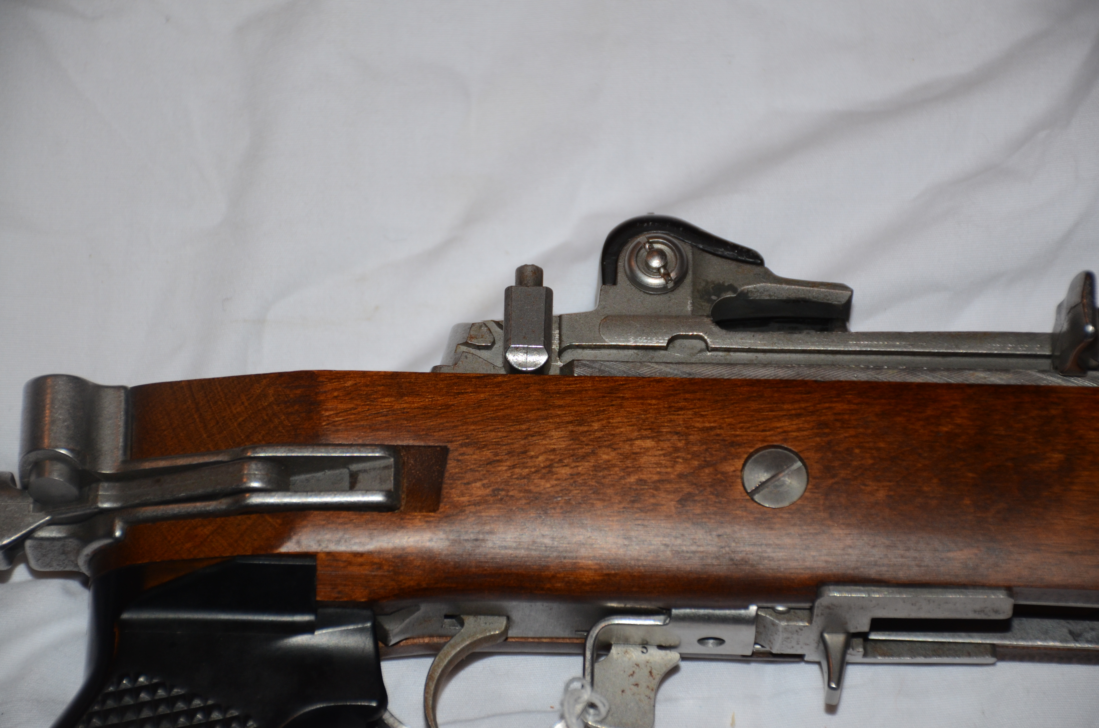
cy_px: 364
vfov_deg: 8.7
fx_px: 4798
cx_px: 550
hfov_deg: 13.1
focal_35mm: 158
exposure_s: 1/60
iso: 500
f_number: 5.6
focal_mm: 105
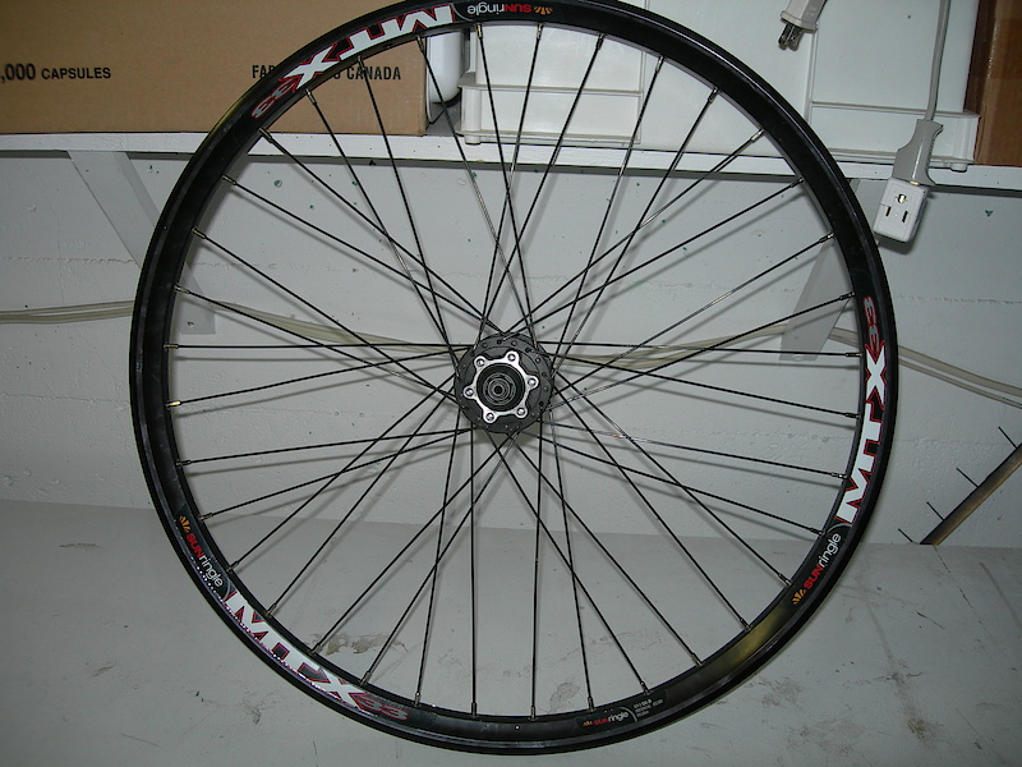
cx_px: 511
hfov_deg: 49.0
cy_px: 384
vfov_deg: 37.7
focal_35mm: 38
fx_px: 1122
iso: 50
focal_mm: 7.8
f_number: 2.8
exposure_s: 1/60.1
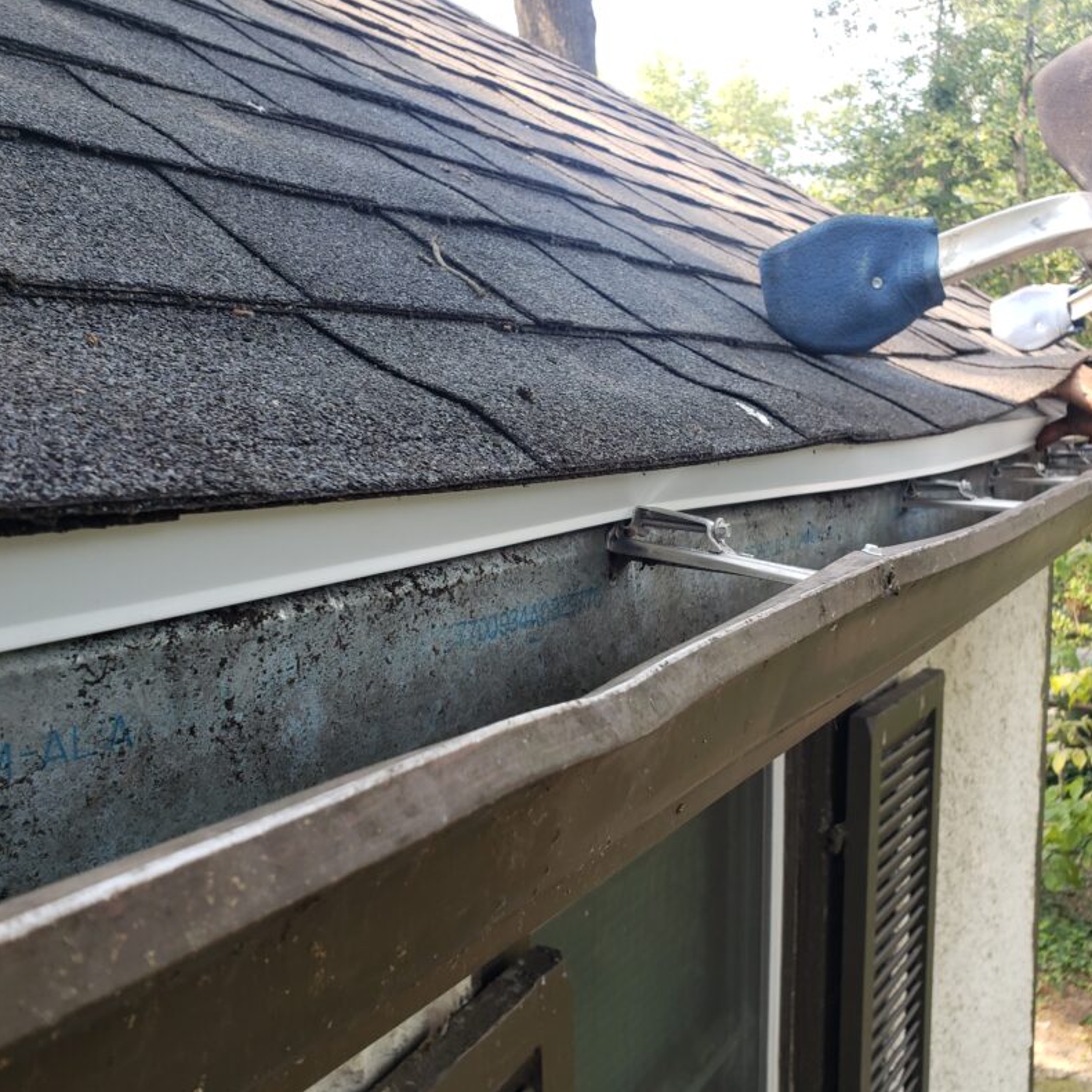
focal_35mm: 31
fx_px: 1106
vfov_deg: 52.5
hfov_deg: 52.5
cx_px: 532
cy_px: 544
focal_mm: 4.3
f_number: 2.4
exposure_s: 1/120
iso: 64
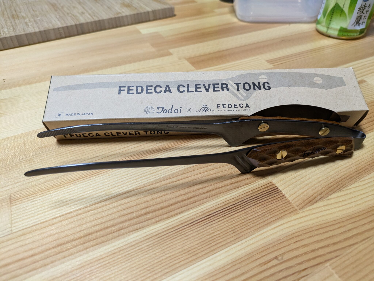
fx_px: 270
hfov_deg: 69.4
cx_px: 187
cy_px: 140
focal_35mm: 25
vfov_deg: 54.9
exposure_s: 1/60
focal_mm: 5.43
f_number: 1.89
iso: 398
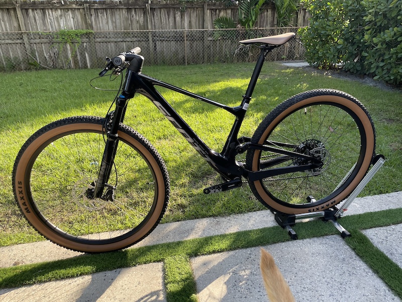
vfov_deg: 53.1
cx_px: 201
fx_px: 302
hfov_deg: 67.3
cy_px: 151
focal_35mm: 26
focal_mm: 4.2
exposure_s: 1/493
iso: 32
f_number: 1.6
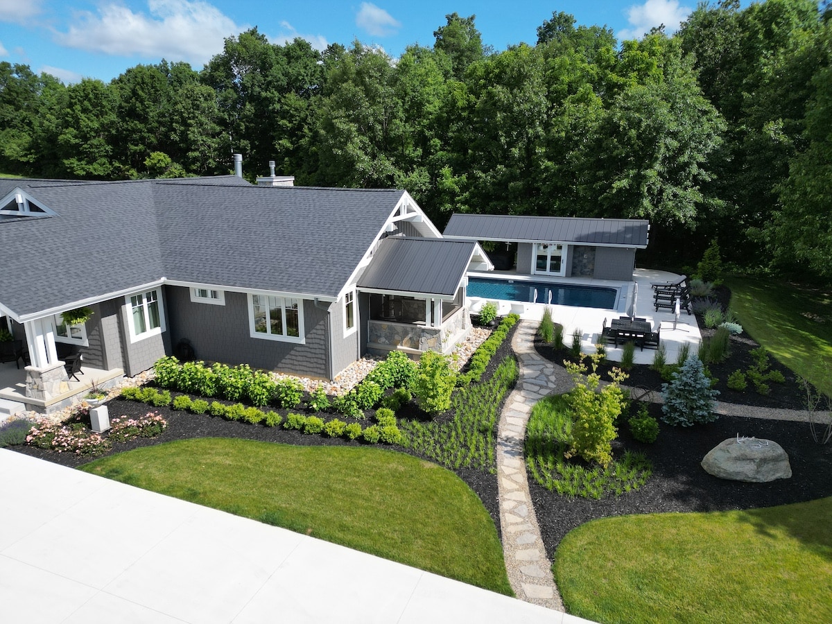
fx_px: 577
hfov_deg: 71.6
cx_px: 416
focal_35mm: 24
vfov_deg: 56.8
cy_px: 312
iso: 100
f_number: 1.7
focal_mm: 6.72
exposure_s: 1/2500
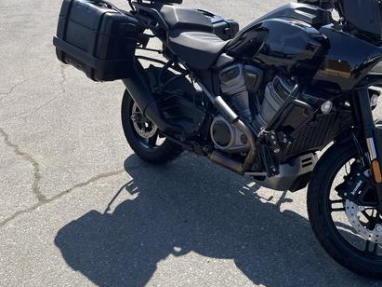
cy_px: 93
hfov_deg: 47.9
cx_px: 264
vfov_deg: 37.3
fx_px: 419
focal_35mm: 38
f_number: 1.6
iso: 50
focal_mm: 5.1
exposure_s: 1/1580
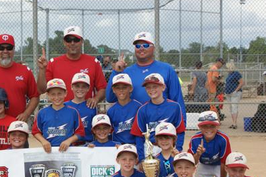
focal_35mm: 103
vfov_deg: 13.3
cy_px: 115
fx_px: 759
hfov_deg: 19.8
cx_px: 88
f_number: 7.1
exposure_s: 1/200
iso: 100
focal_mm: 45
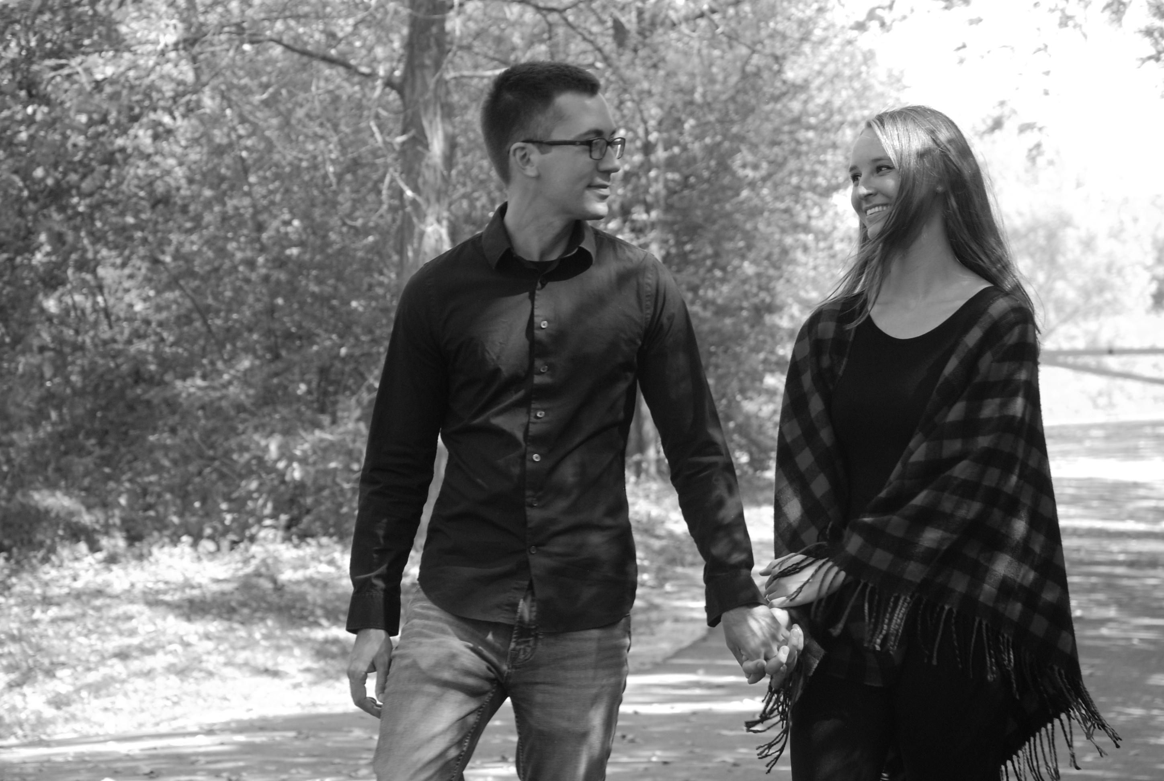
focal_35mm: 120
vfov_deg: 11.5
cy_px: 390
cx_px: 582
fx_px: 3888
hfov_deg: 17.0
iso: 400
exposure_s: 1/125
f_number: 5.6
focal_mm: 80
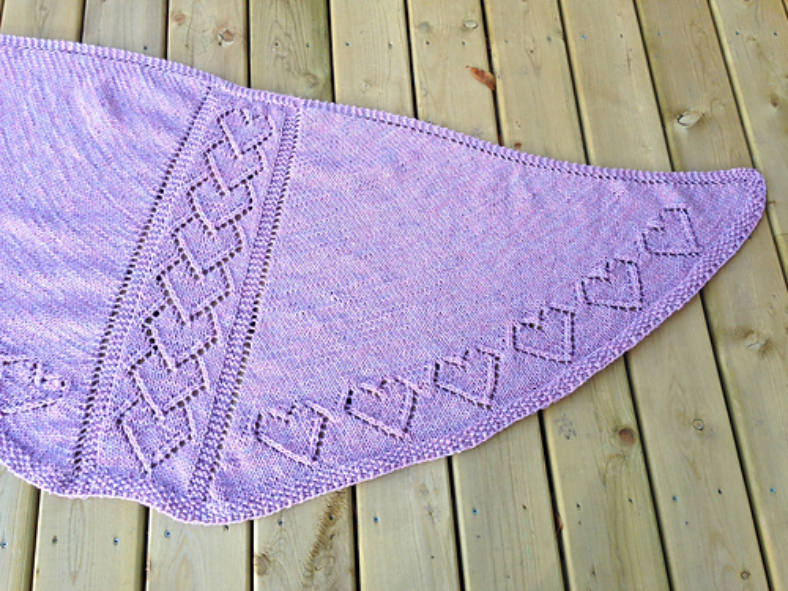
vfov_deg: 42.9
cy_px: 296
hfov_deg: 55.4
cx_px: 394
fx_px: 751
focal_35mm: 33
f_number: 2.4
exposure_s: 1/226
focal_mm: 4.12
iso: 50
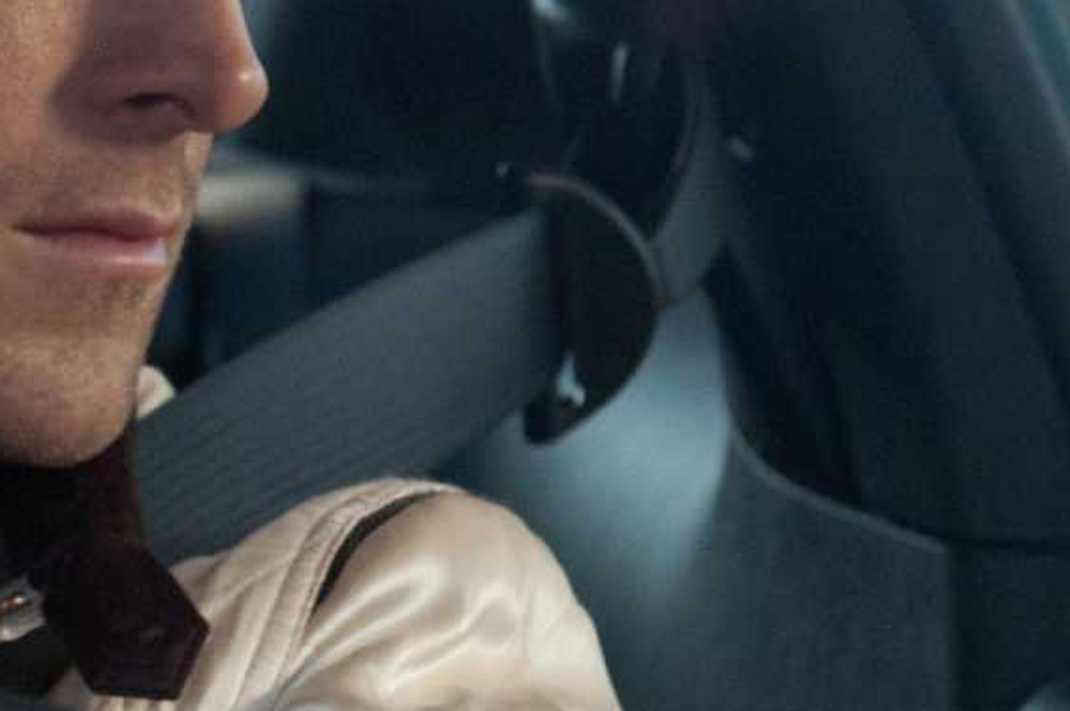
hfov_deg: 7.9
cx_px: -342
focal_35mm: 259
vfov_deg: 5.3
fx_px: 7689
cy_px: 192
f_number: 4.5
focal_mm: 48
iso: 1000
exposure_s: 1/80
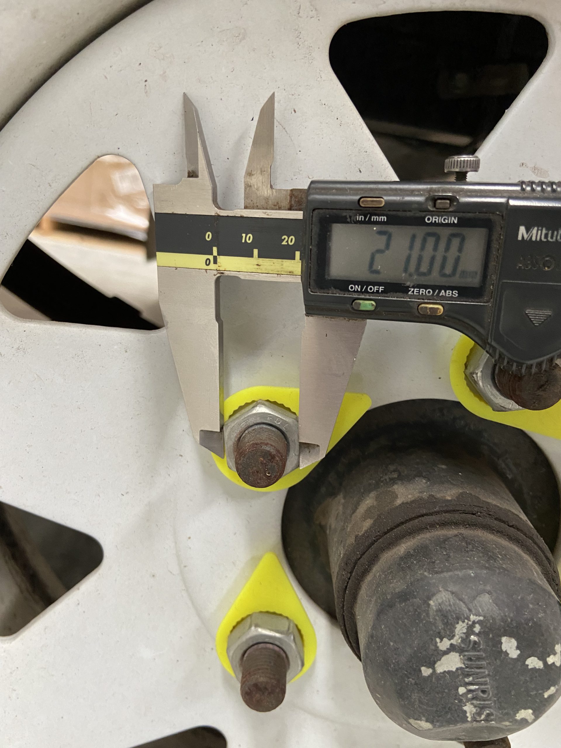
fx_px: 562
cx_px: 280
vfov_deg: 67.3
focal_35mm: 26
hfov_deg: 53.1
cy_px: 374
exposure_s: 1/60
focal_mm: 4.25
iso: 320
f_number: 1.8
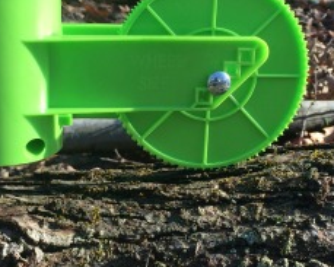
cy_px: 125
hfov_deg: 28.7
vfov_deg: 23.1
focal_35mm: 66
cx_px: 147
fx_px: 652
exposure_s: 1/482
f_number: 2.2
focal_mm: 4.15
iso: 32
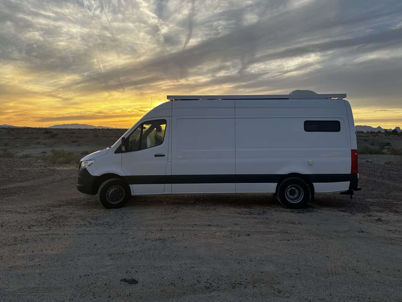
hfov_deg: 63.3
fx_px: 325
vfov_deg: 49.7
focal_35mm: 28
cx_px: 225
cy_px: 140
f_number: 1.78
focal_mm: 6.86
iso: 80
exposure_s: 1/1062
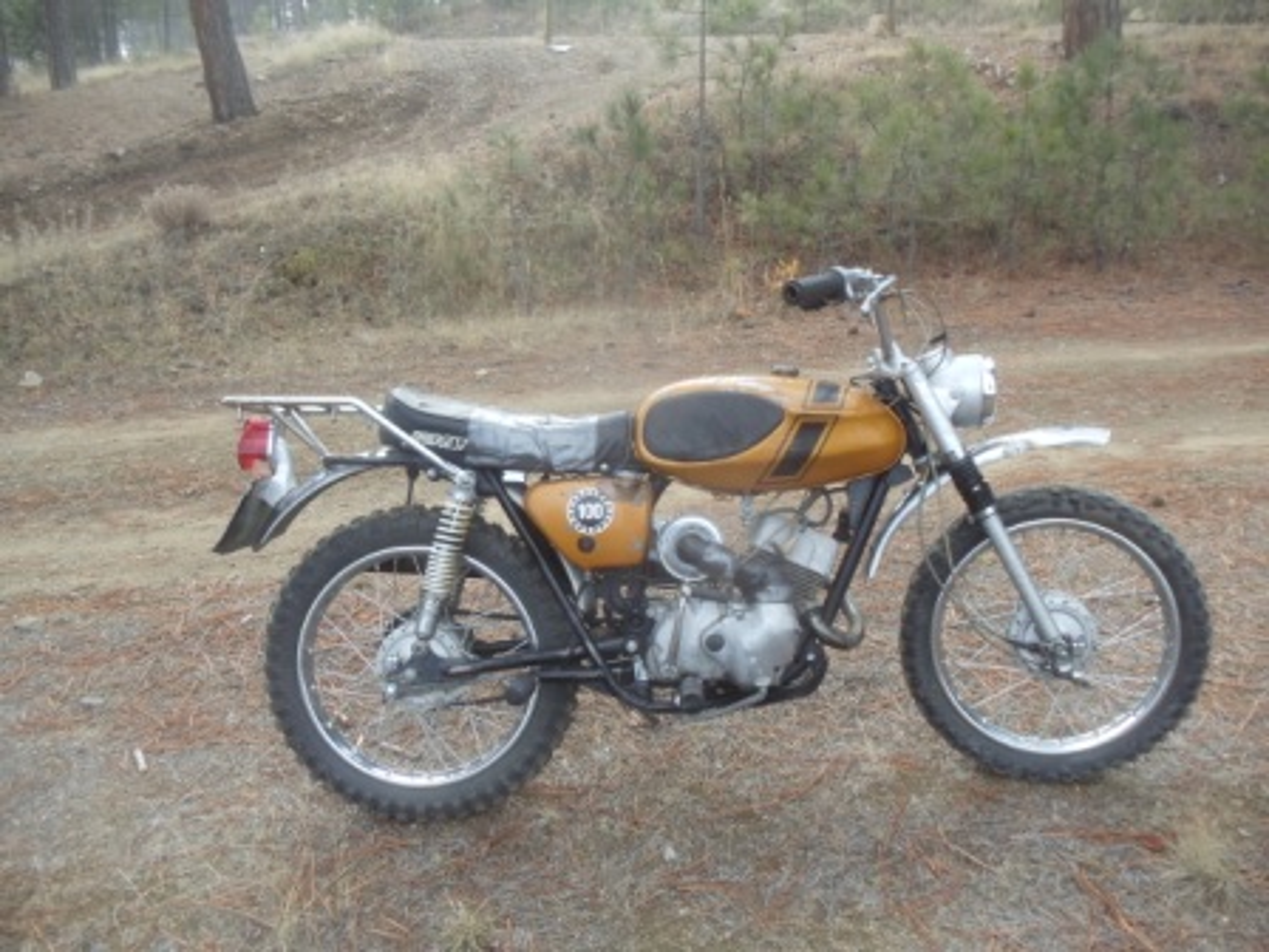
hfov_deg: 42.9
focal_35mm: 44
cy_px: 476
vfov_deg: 32.9
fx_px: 1613
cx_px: 634
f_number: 3.5
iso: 80
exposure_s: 1/60
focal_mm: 6
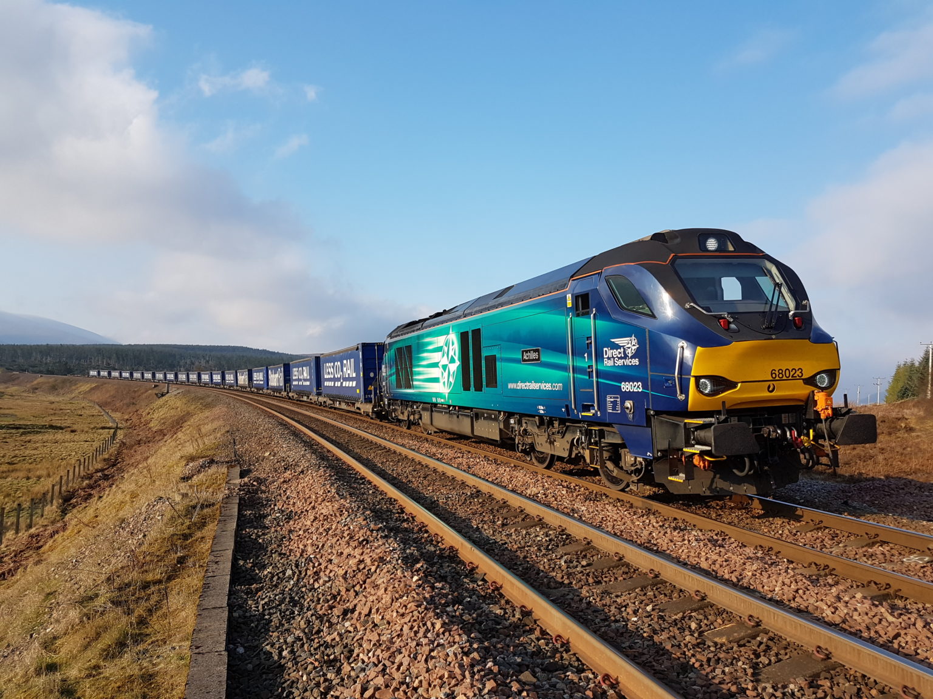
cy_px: 350
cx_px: 466
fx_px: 701
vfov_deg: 53.1
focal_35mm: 26
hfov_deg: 67.3
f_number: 1.7
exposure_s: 1/1204
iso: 40
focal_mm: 4.2
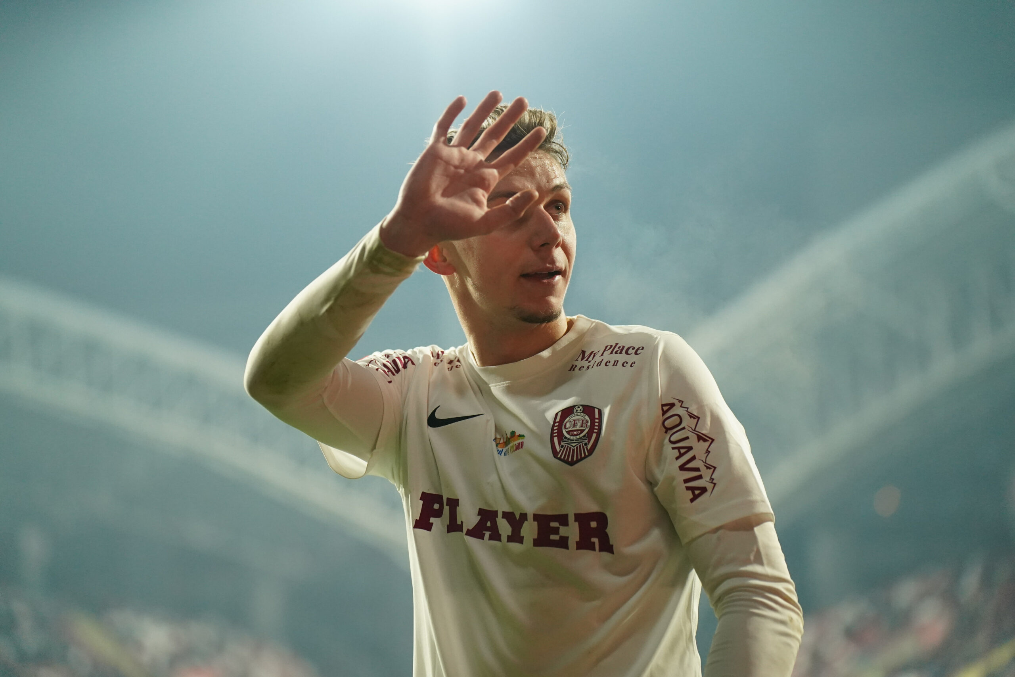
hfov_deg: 19.3
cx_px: 508
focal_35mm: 106
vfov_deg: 12.9
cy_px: 338
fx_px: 2989
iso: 5000
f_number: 2.8
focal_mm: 106
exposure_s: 1/1600
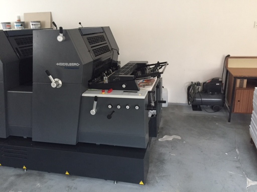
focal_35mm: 29
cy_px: 96
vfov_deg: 48.2
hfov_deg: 61.7
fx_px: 215
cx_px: 128
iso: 250
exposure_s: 1/17
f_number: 2.2
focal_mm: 4.15
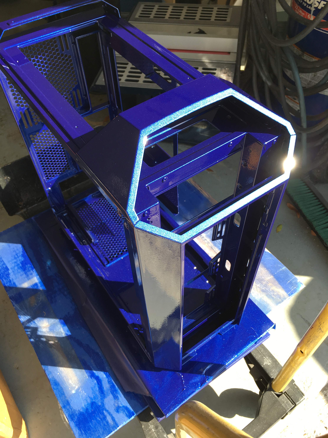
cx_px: 164
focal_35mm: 29
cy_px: 219
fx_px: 366
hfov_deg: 48.2
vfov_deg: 61.7
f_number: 2.2
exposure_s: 1/185
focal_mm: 4.15
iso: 25
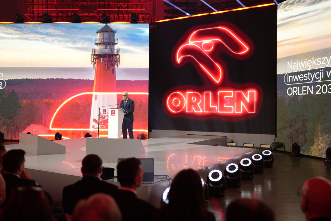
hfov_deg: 54.4
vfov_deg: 37.9
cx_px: 166
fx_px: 322
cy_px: 110
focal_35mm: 35
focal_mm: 35
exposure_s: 1/200
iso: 400
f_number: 1.8
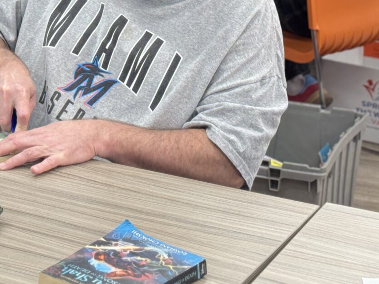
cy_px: 3
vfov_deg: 12.4
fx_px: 1292
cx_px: -73
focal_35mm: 118
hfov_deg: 16.0
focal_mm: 6.76
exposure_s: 1/60
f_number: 1.78
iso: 80
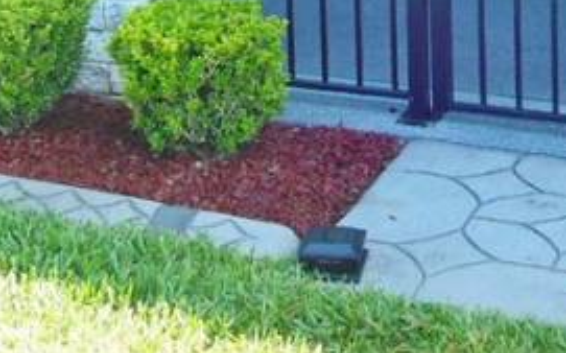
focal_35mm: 83
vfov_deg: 14.2
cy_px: -243
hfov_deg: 24.8
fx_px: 1280
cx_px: 381
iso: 200
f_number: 3.5
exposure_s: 1/250
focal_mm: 4.5
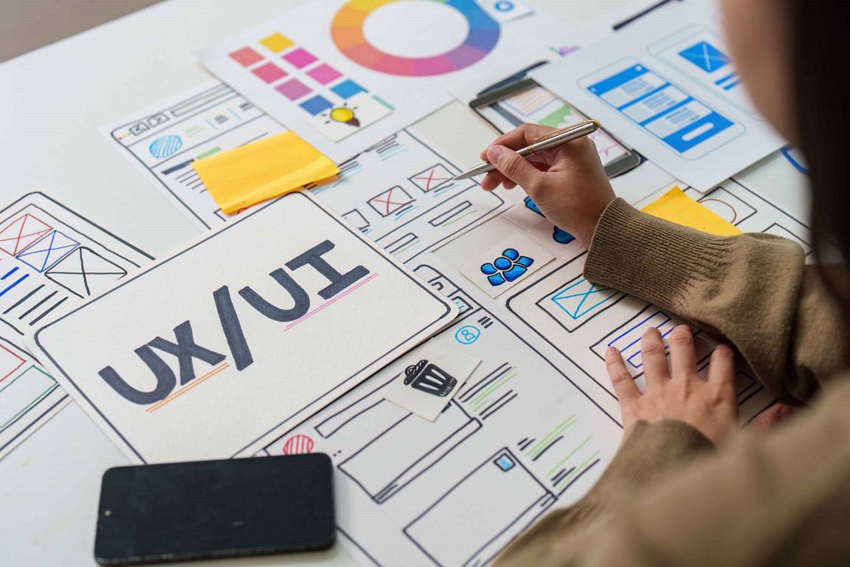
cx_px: 425
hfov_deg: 39.6
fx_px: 1180
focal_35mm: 50
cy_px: 284
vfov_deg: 27.0
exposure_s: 1/250
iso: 1250
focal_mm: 50
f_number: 2.8
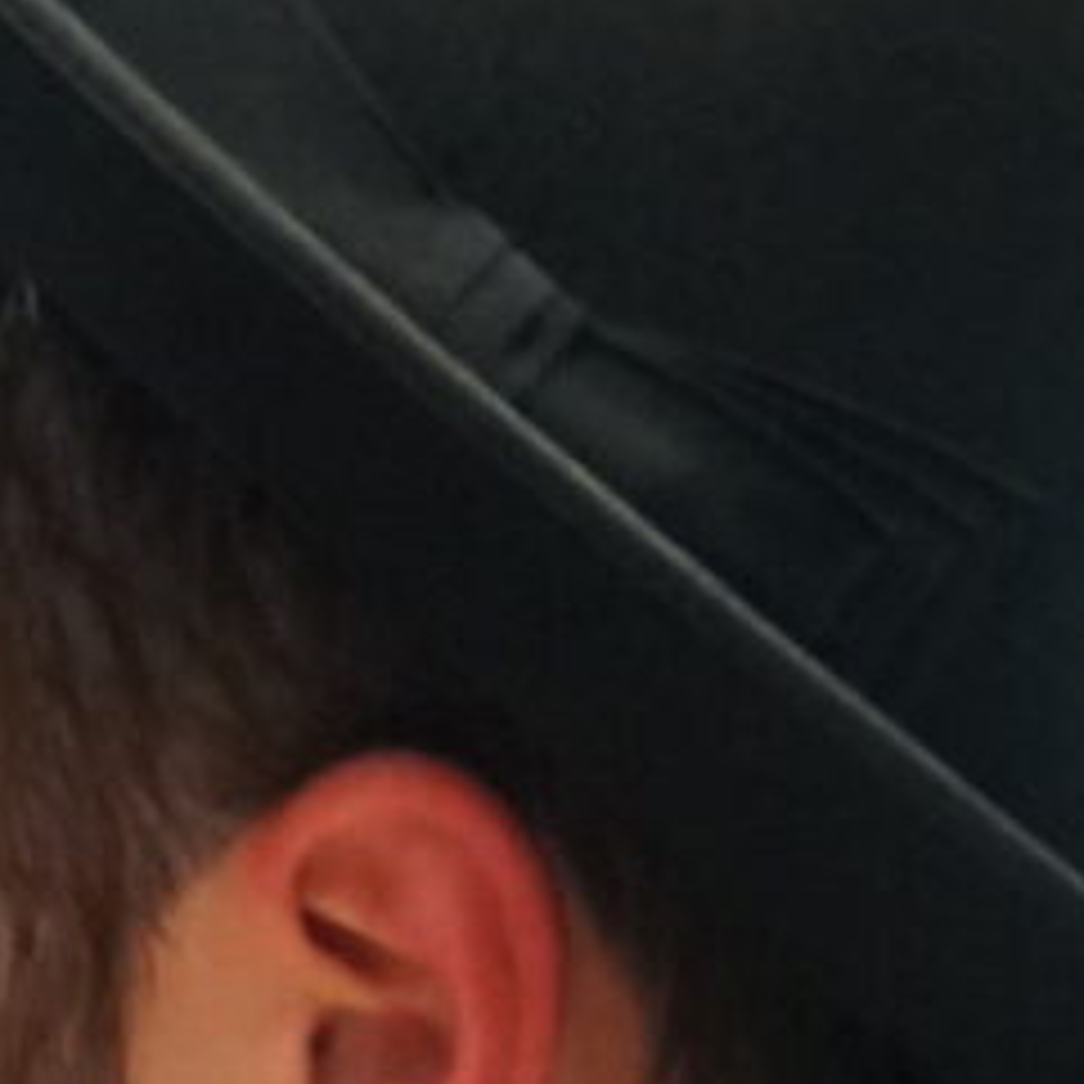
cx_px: -1804
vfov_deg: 5.9
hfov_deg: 5.8
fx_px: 10080
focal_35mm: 285
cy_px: 2750
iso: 1600
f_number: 4
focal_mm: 21
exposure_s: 1/125
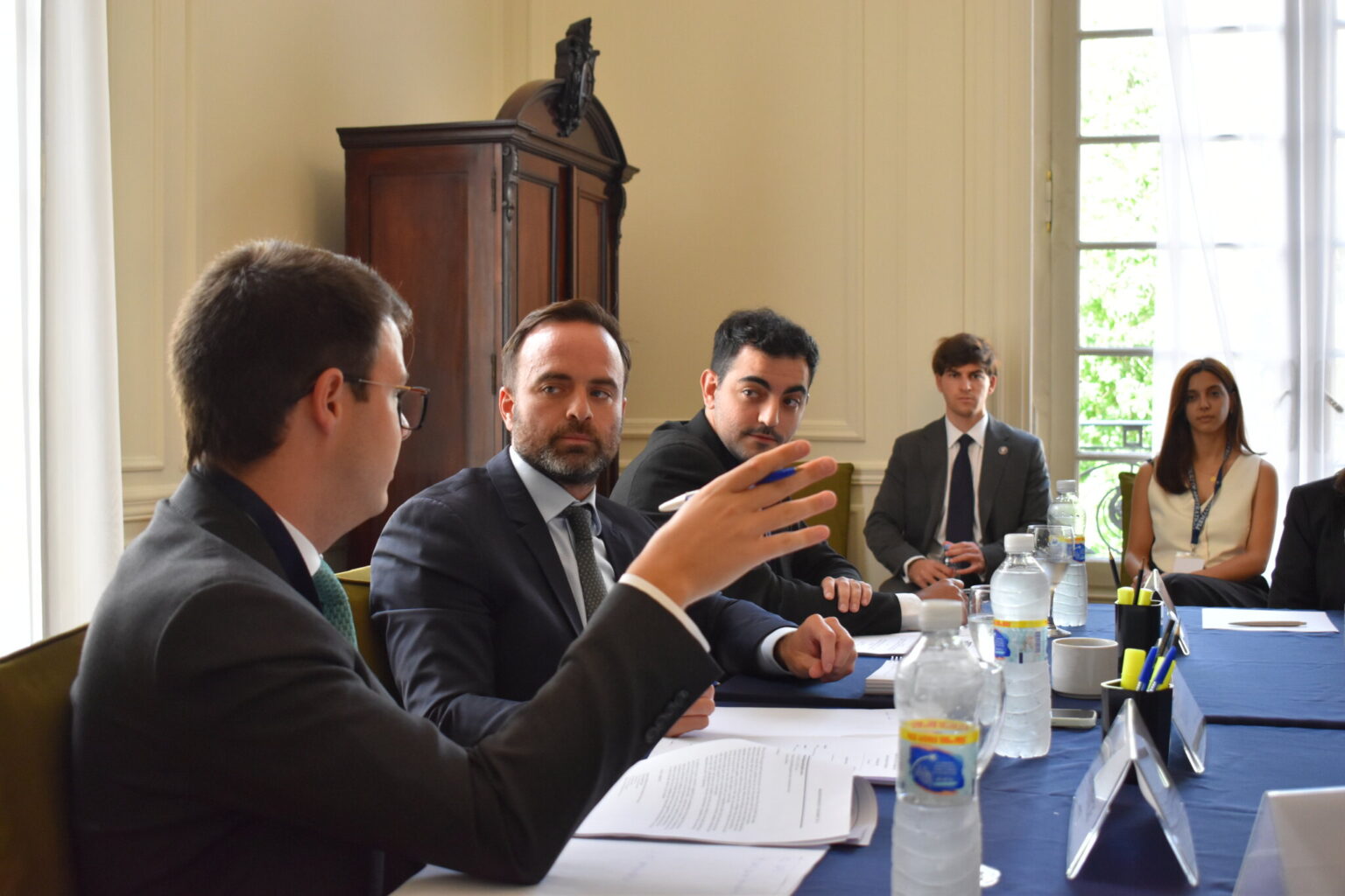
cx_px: 672
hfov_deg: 42.3
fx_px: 1737
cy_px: 448
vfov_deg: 28.9
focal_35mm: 46
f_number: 4.2
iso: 1100
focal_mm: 31
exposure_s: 1/125
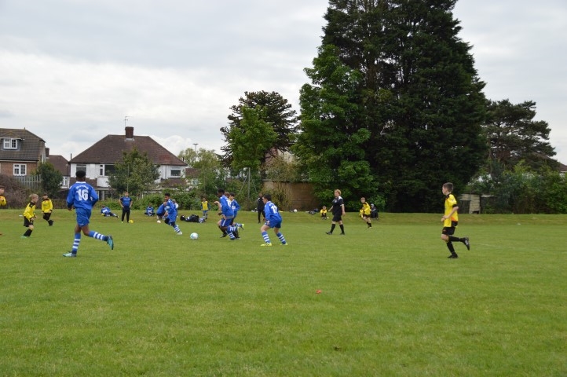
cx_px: 284
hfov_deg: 45.0
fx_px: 684
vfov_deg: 30.8
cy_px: 188
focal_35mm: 44
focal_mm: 29
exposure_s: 1/1250
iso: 400
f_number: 5.6
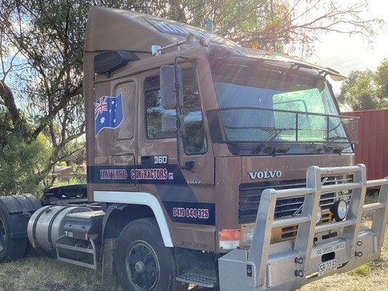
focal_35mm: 41
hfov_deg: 45.7
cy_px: 188
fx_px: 460
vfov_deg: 34.9
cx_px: 173
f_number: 2.4
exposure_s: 1/279
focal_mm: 3.3
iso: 25
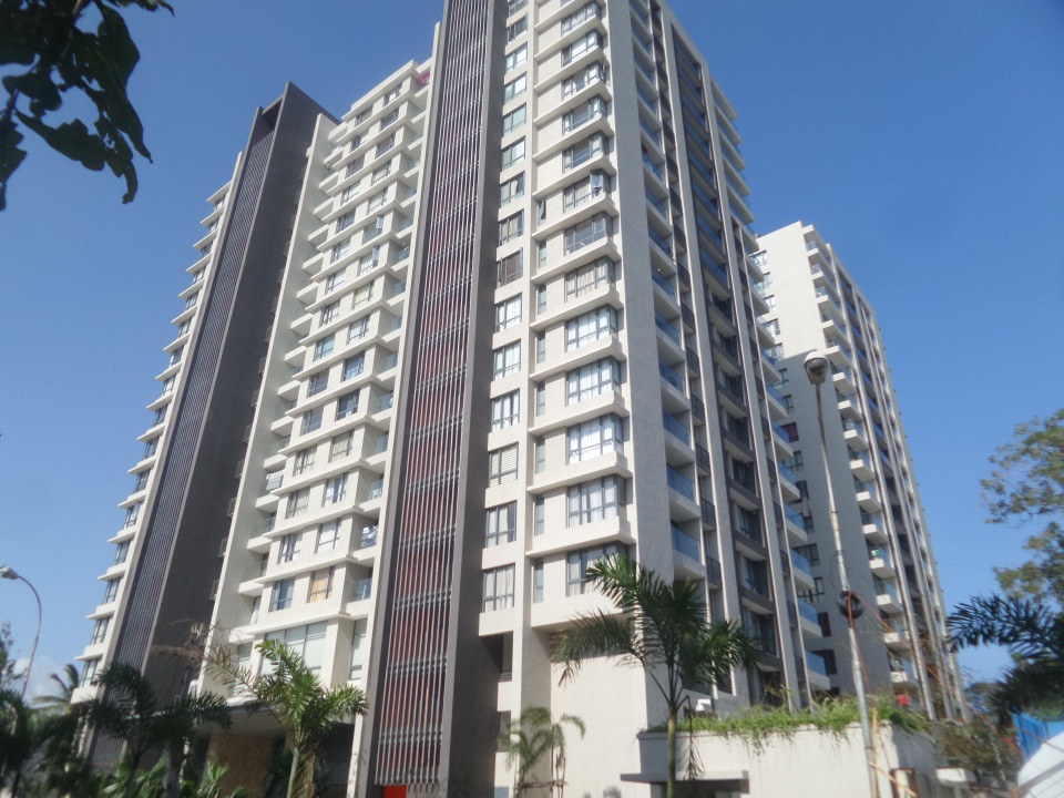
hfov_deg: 71.6
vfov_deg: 56.8
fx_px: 738
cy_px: 399
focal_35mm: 24
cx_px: 532
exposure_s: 1/1500
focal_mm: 4.4
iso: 100
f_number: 3.1
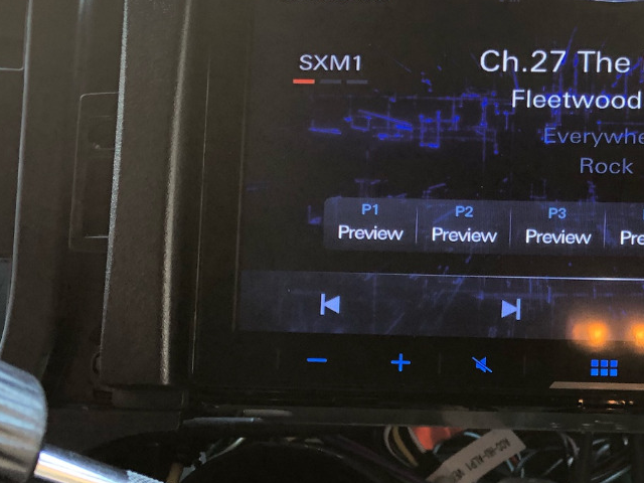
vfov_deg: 22.6
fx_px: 1172
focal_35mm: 63
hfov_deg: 29.7
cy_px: 451
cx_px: 549
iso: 160
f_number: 1.8
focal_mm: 4
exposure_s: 1/60
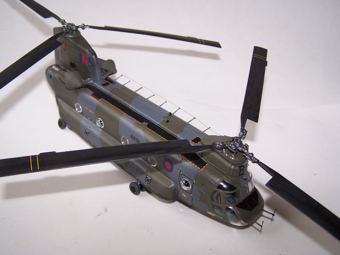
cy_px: 128
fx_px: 373
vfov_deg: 37.7
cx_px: 170
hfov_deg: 49.0
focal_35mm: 38
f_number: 2.8
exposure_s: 1/60
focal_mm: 6.3
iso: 80
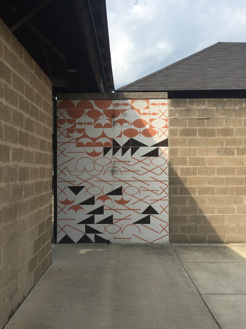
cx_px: 123
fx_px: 275
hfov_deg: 48.2
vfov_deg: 61.7
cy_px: 164
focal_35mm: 29
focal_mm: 4.15
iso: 32
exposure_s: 1/1883
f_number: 2.2
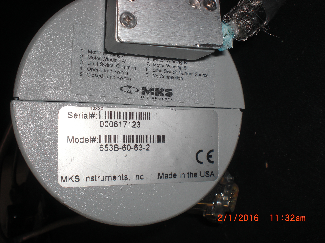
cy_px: 122
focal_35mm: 38
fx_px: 357
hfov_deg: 49.0
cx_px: 162
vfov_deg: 37.7
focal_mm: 6.3
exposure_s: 1/60
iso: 64
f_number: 5.6
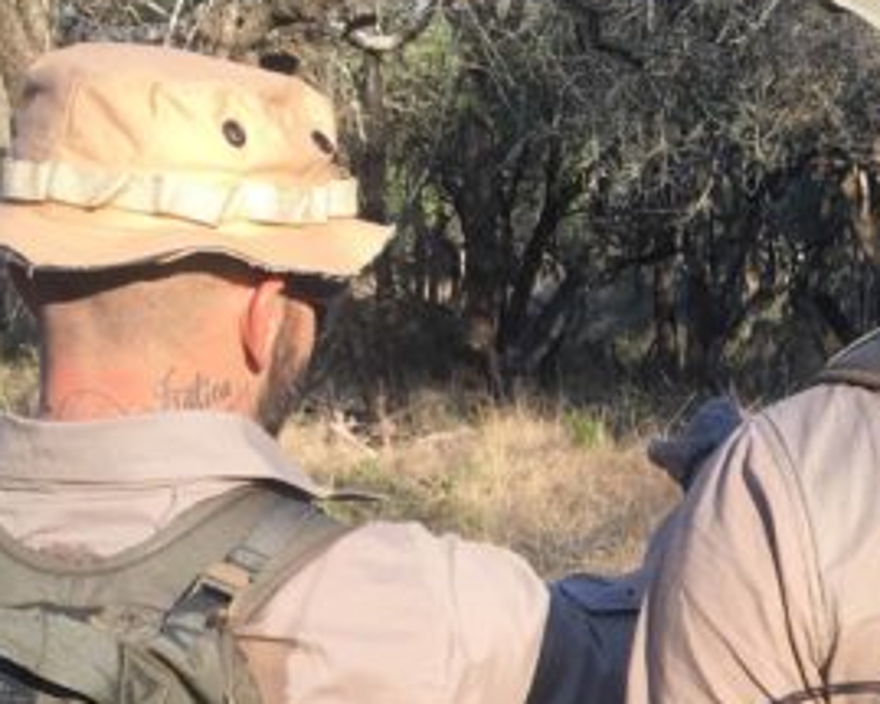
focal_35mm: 101
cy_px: 866
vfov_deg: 14.7
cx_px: 978
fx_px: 2630
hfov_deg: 18.3
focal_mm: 4.15
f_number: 2.2
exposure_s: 1/359
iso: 25
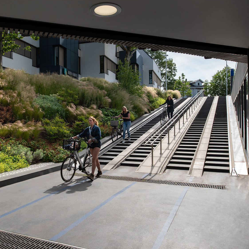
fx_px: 252
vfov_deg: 52.5
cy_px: 123
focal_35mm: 31
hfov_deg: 52.2
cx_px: 100
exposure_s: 1/200
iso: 250
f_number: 13
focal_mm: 24
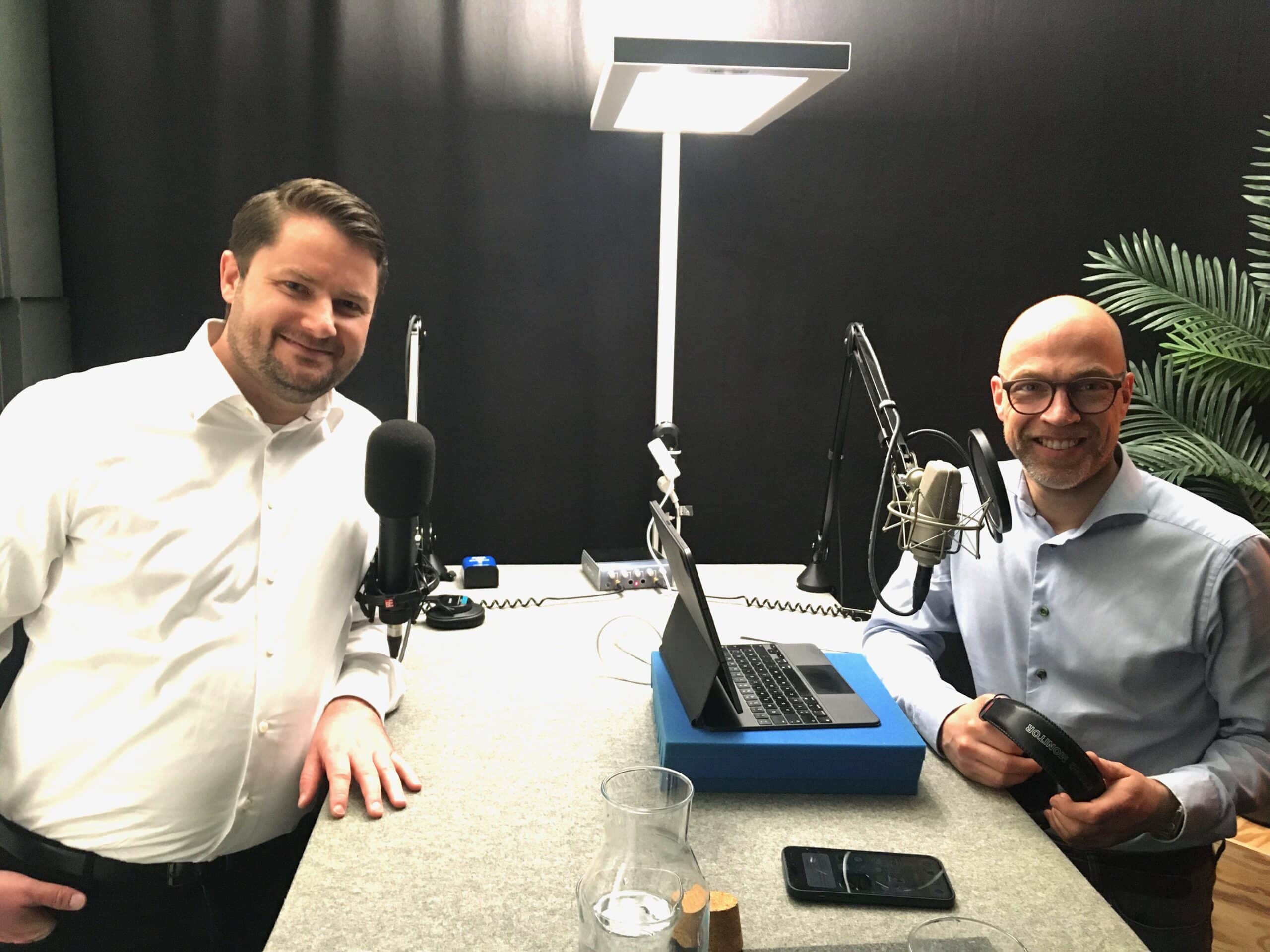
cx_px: 635
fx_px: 1064
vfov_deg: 48.2
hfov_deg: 61.7
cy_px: 476
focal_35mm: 29
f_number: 2.2
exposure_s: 1/17
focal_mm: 4.15
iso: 200
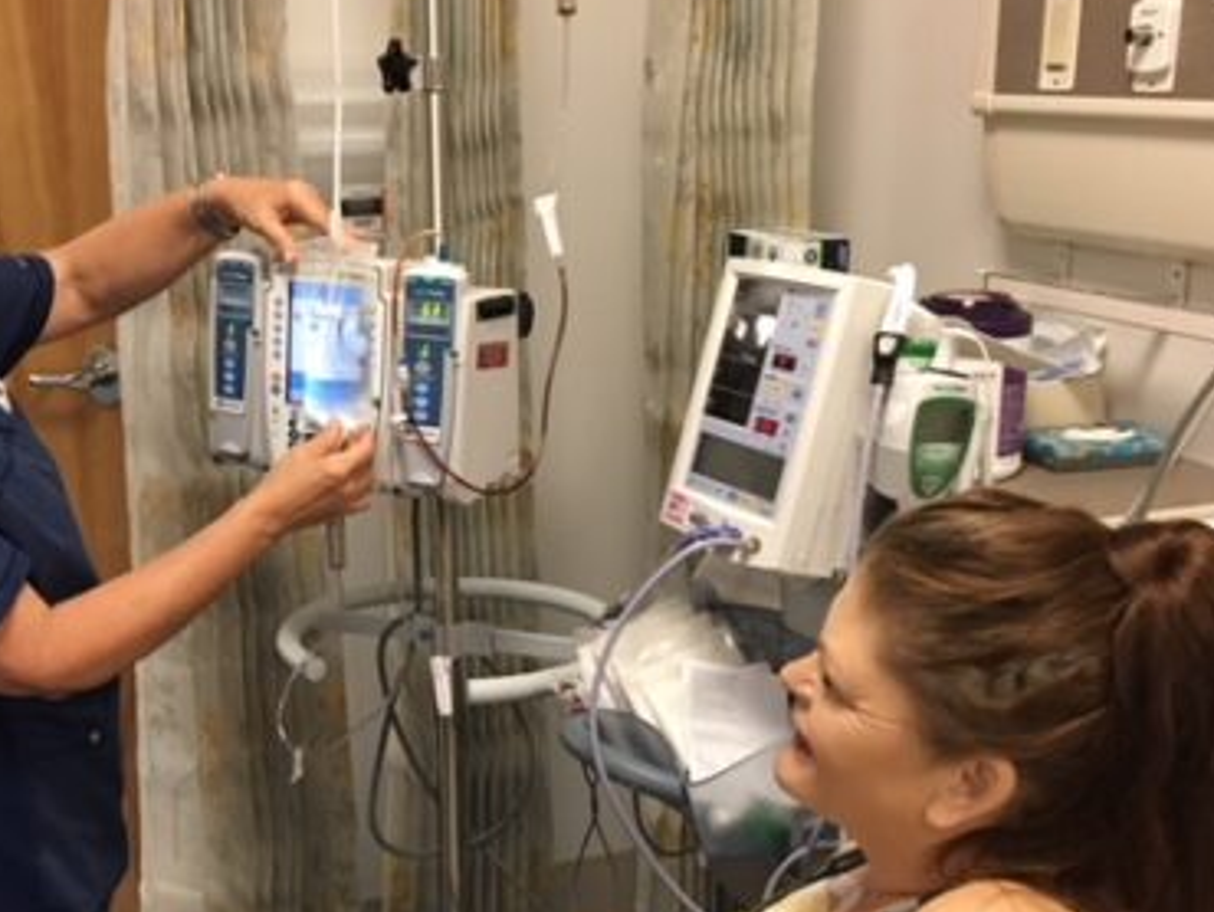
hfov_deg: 40.1
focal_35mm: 47
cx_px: 436
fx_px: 1649
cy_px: 528
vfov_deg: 30.9
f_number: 2.2
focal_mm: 4.15
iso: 125
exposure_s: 1/30
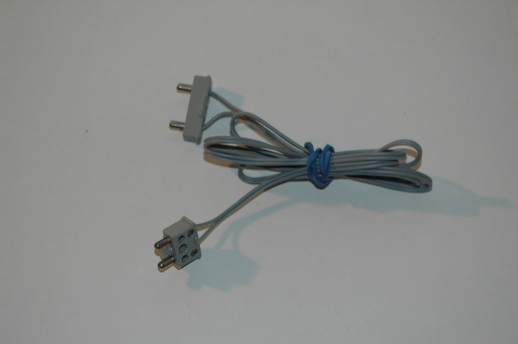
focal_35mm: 112
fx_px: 1617
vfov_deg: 12.1
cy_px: 172
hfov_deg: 18.2
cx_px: 259
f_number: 5.6
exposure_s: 1/60
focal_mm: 75
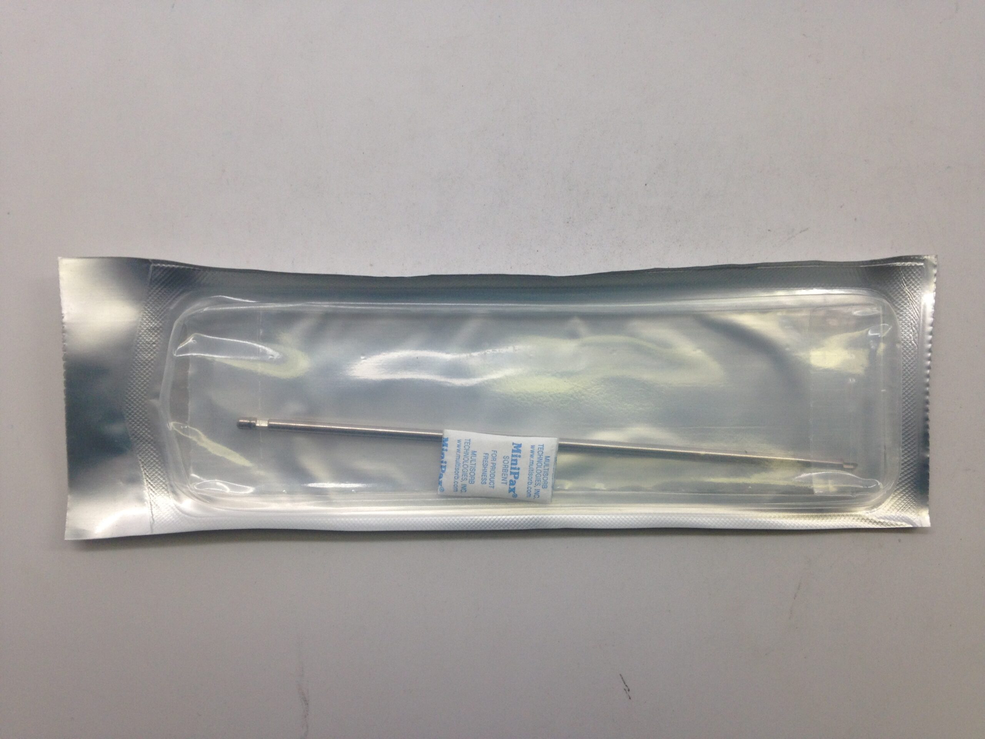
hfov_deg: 55.4
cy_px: 370
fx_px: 939
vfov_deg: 42.9
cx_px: 492
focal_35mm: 33
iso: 64
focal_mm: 4.12
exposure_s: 1/60
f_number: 2.4
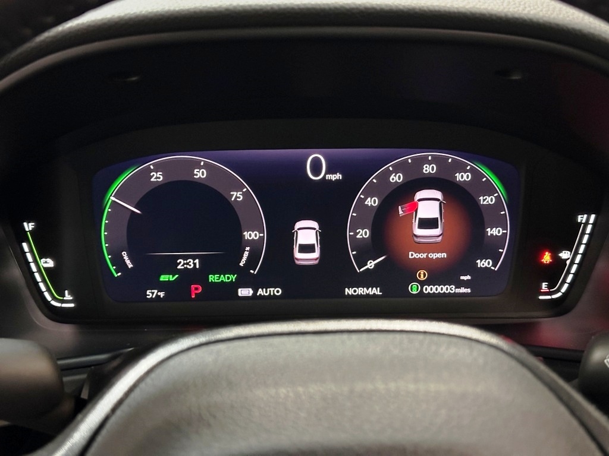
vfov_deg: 30.3
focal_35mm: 48
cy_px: 228
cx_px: 304
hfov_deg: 39.7
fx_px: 844
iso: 640
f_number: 1.78
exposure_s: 1/24
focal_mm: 6.86
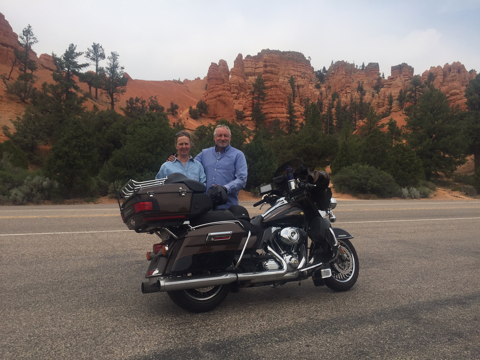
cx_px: 240
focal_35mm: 29
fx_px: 402
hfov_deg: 61.7
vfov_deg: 48.2
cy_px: 180
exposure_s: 1/2326
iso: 32
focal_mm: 4.15
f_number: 2.2
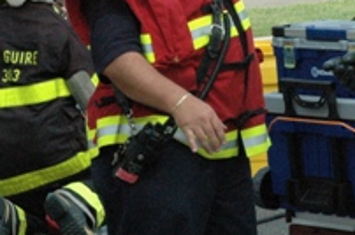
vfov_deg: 5.7
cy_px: -14
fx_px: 2343
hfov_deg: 8.5
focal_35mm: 238
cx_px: 497
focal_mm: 50
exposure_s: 1/800
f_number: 14
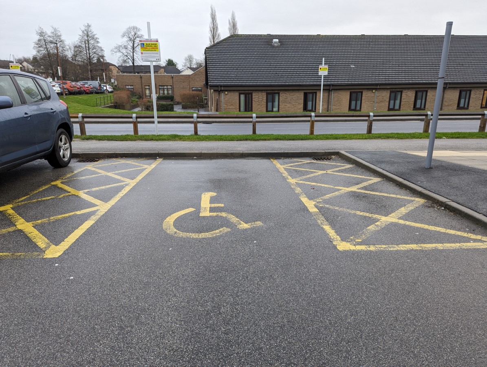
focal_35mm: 24
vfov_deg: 56.9
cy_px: 184
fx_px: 338
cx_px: 244
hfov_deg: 71.5
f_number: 1.85
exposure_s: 1/43.3
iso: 47
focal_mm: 6.81
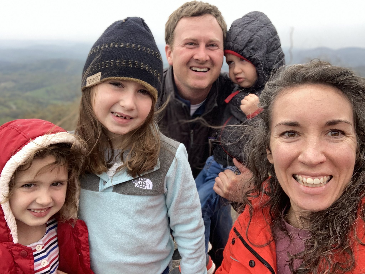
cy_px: 137
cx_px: 182
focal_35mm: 32
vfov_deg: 44.2
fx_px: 338
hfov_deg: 56.8
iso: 50
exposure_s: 1/121
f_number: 2.2
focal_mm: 2.87
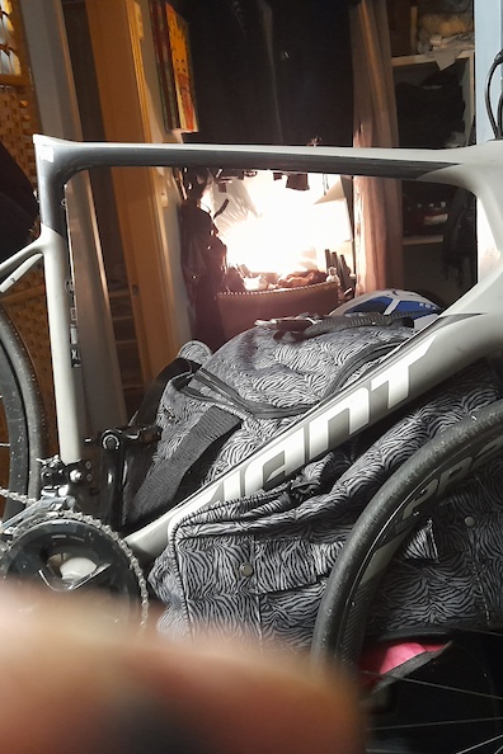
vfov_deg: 54.4
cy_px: 377
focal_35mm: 35
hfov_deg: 37.8
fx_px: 733
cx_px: 231
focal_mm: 4.6
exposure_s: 1/20
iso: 800
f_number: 2
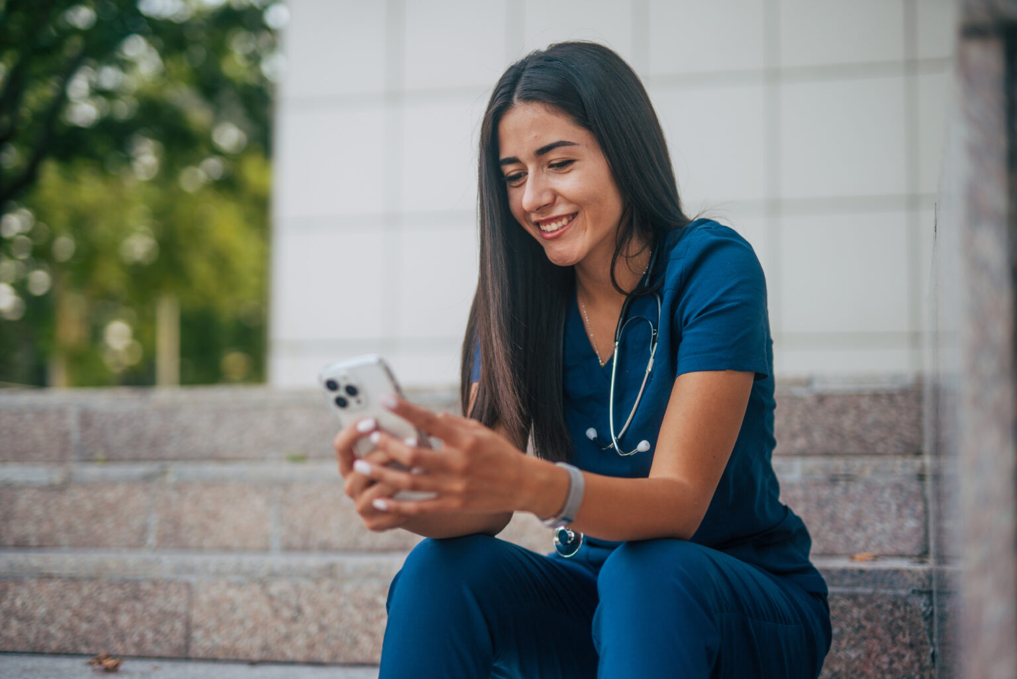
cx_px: 508
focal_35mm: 50
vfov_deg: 27.0
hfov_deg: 39.6
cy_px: 340
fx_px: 1413
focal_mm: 50
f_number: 1.6
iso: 200
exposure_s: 1/500
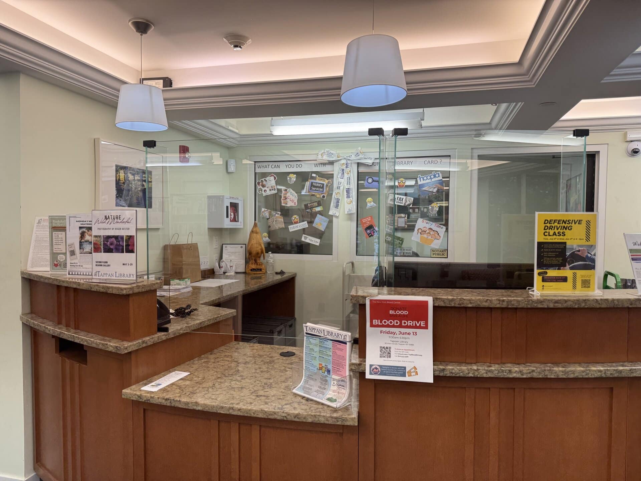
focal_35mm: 24
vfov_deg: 56.8
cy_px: 240
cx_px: 320
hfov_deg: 71.6
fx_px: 444
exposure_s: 1/136
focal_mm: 6.76
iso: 64
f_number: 1.78
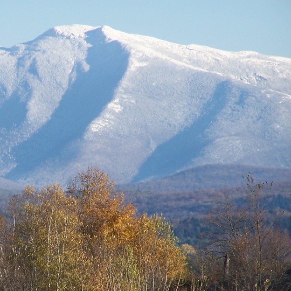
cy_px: 179
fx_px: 5897
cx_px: 50
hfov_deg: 2.8
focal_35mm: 620
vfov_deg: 2.8
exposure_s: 1/350
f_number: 5
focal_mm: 63
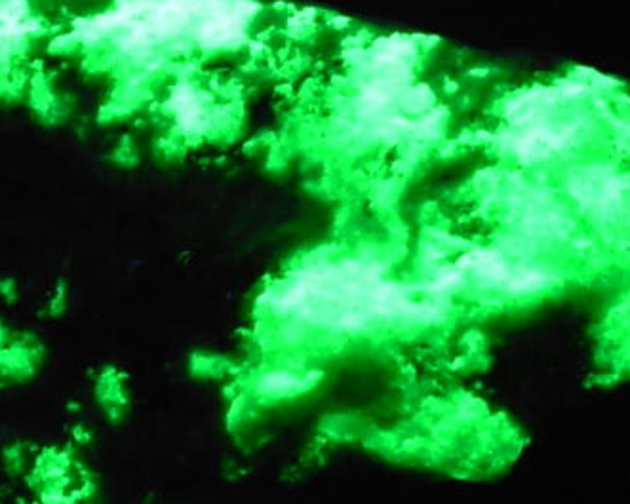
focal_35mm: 86
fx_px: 1604
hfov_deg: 22.1
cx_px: 196
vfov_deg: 17.9
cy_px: 238
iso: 154
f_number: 2.9
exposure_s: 1/4
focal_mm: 6.3
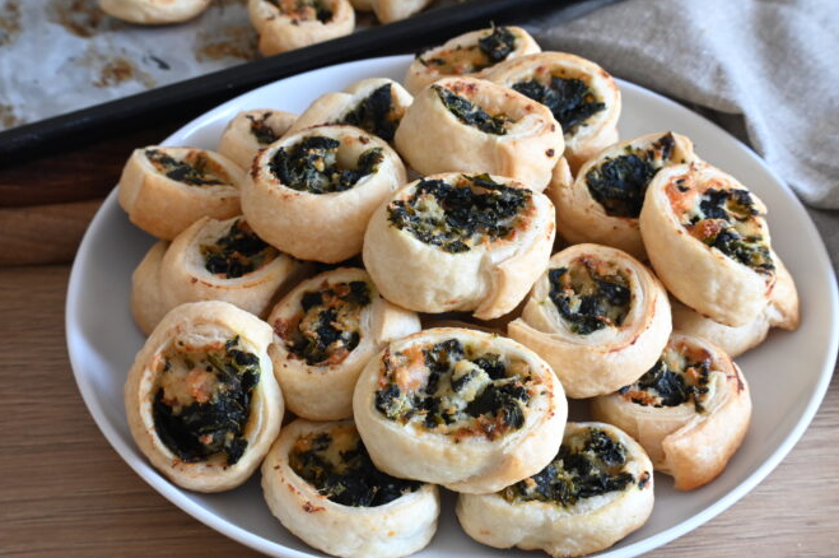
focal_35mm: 82
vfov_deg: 16.6
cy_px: 281
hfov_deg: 24.8
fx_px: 1909
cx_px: 420
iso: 640
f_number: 13
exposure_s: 1/6
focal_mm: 50
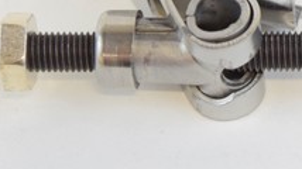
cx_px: 361
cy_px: -4
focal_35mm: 259
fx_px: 2069
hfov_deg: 8.3
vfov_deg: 4.7
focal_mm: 55
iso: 1600
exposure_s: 1/60
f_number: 5.6
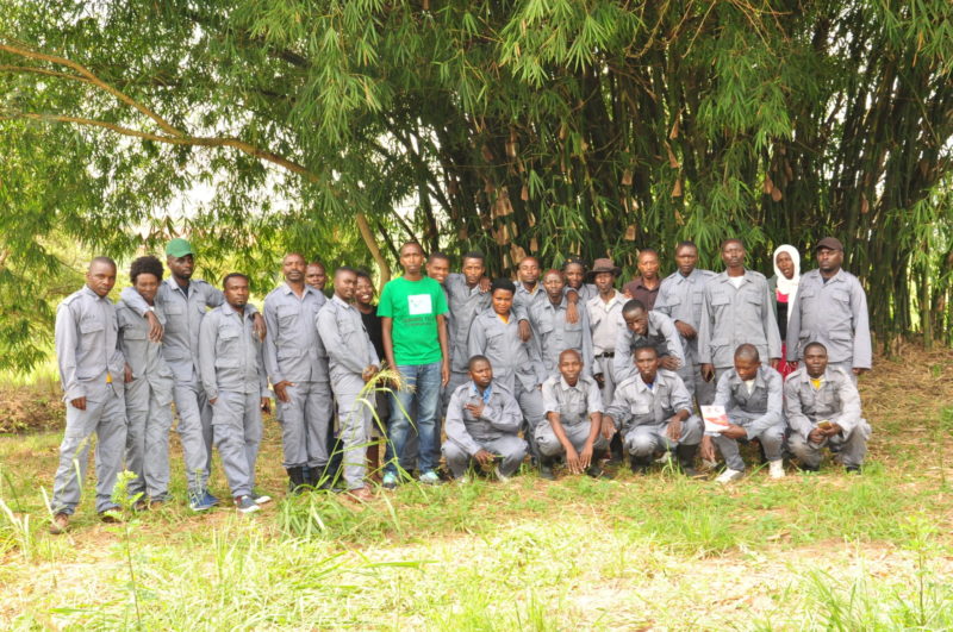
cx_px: 476
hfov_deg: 41.2
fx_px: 1269
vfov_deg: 28.0
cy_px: 316
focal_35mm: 48
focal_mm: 32
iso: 800
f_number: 11
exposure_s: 1/160
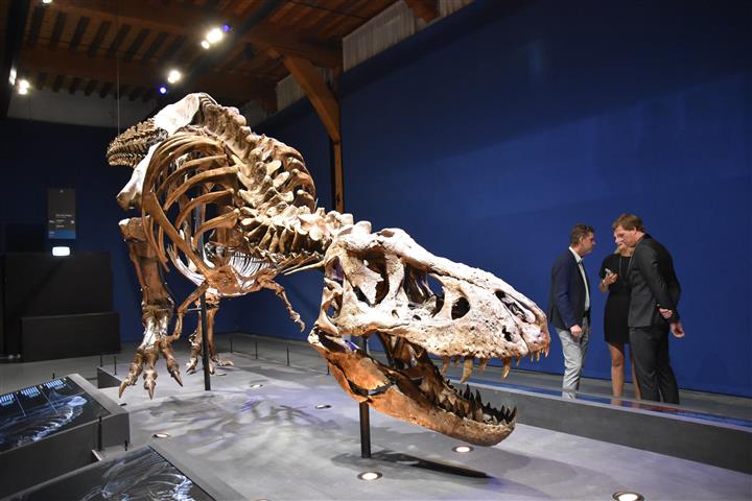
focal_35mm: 27
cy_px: 250
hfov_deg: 67.4
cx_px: 376
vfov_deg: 47.9
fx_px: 564
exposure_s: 1/60
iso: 3600
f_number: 3.5
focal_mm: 18
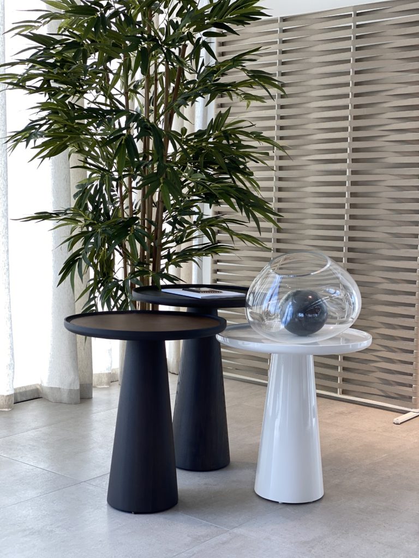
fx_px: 839
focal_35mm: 52
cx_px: 210
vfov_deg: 36.8
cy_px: 279
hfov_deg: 28.0
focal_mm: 6
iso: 25
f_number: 2
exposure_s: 1/100
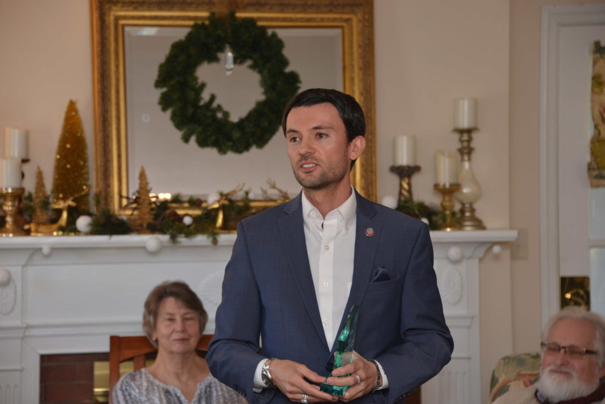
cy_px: 202
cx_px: 302
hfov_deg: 17.6
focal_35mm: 116
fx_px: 1950
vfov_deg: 11.8
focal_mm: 116
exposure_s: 1/60
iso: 800
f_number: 5.6
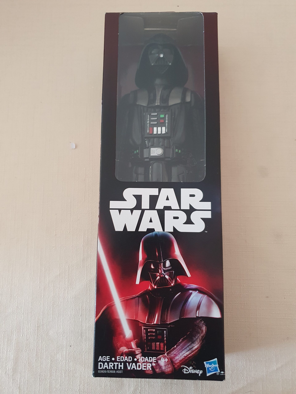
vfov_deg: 67.3
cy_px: 197
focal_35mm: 26
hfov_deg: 53.1
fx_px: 296
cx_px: 148
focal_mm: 4.32
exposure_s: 1/50
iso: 400
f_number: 1.5
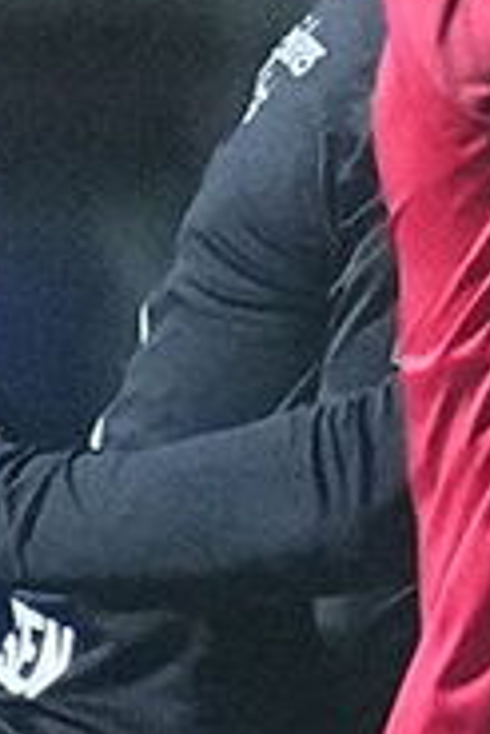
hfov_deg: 0.3
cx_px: 2558
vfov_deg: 0.5
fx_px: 85134
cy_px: 419
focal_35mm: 4178
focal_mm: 400
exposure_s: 1/1250
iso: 5000
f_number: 2.8
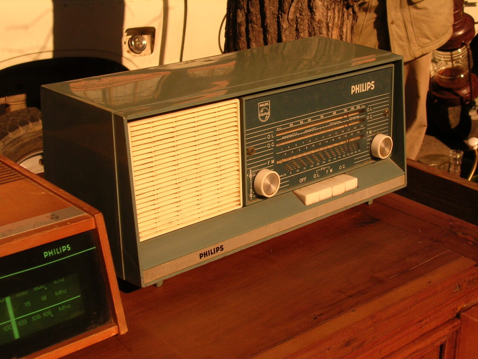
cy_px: 180
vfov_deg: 24.4
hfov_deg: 32.2
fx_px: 829
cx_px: 239
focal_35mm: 60
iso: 100
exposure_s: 1/1502
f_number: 3.4
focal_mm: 9.1
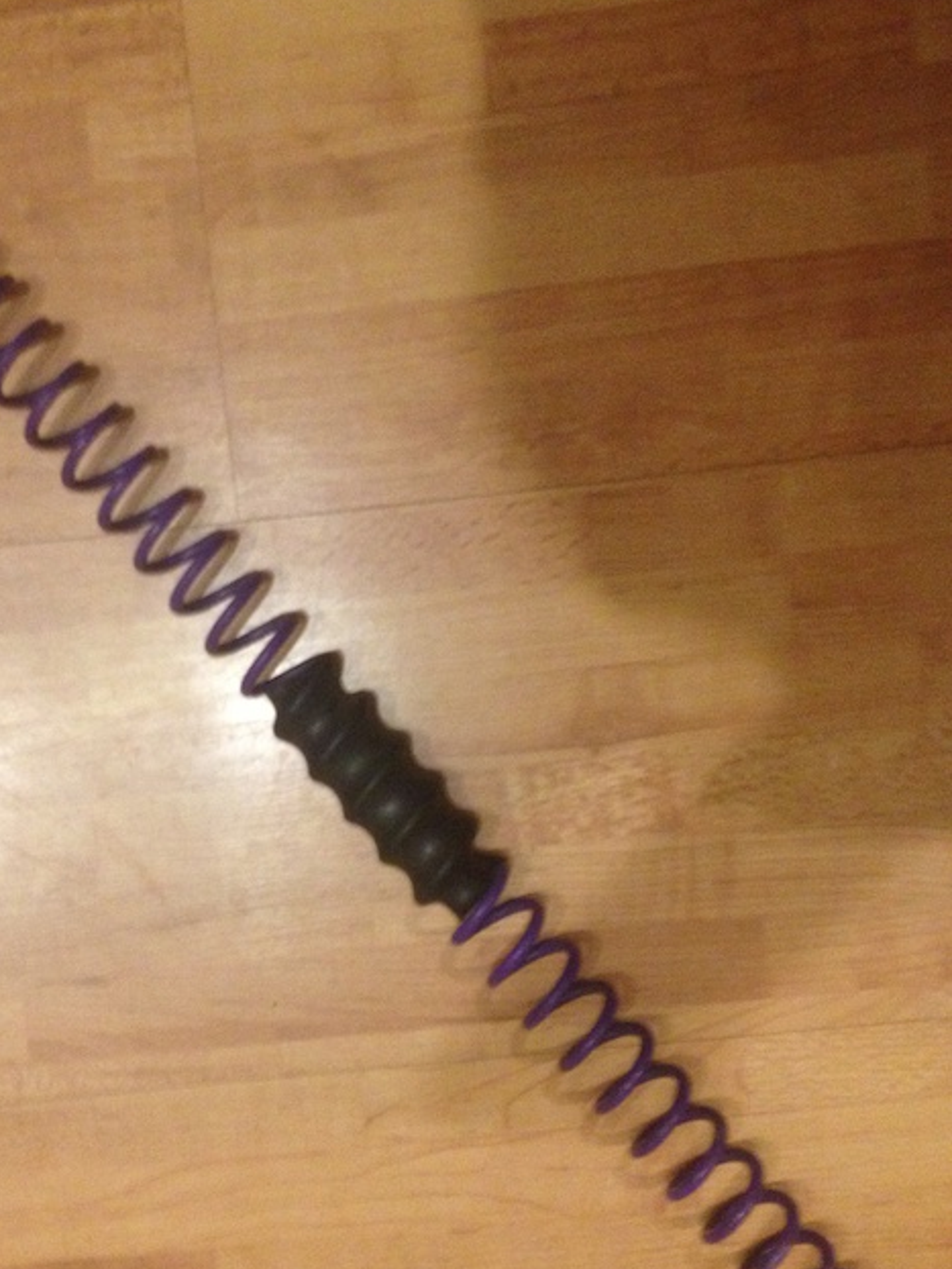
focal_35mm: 45
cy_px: 688
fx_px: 1649
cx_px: 347
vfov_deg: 42.0
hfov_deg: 32.0
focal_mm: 4.28
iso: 400
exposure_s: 1/20
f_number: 2.4
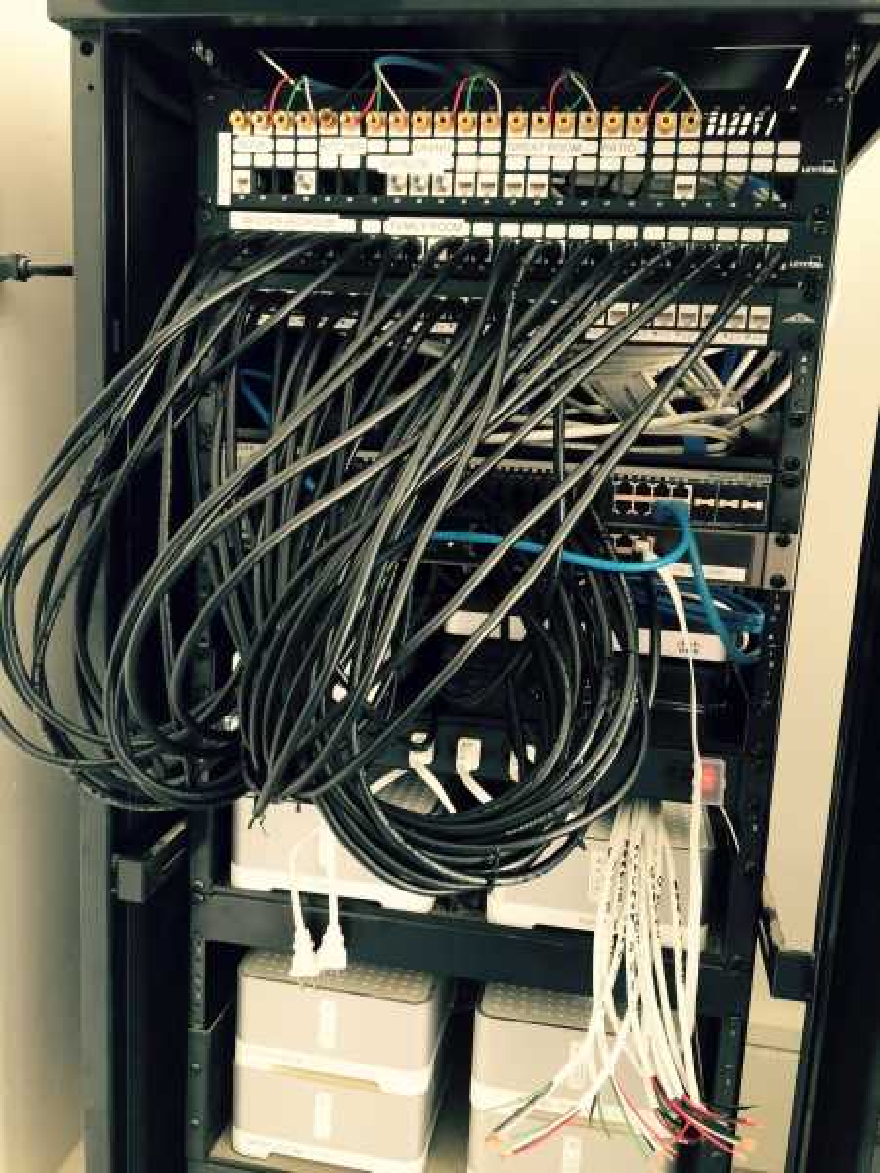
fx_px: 983
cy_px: 586
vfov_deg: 61.7
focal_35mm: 29
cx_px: 440
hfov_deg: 48.2
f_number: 2.2
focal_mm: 4.15
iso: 64
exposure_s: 1/30
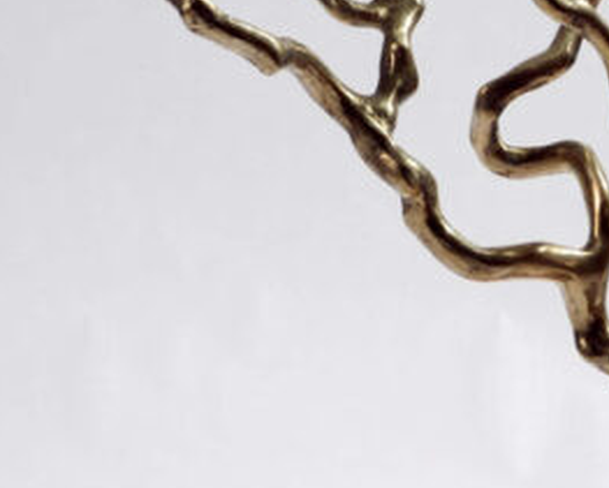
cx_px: 621
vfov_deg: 5.4
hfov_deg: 6.8
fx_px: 5143
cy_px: 334
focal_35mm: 285
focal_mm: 52
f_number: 11
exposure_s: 1/250
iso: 100
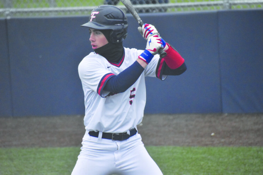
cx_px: 132
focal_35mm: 450
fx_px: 3287
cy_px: 88
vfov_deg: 3.1
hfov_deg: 4.6
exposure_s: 1/4000
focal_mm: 300
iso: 5000
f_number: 6.3
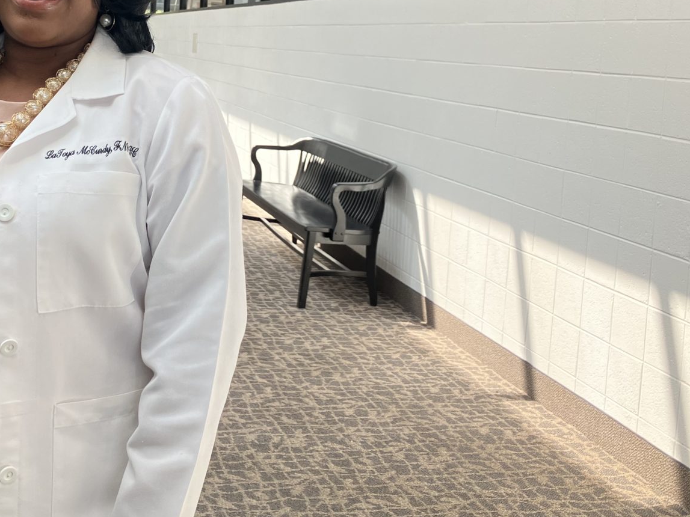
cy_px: 116
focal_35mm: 50
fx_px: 997
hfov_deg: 37.7
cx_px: 219
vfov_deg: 28.6
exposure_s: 1/152
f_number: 1.8
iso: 40
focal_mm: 3.99
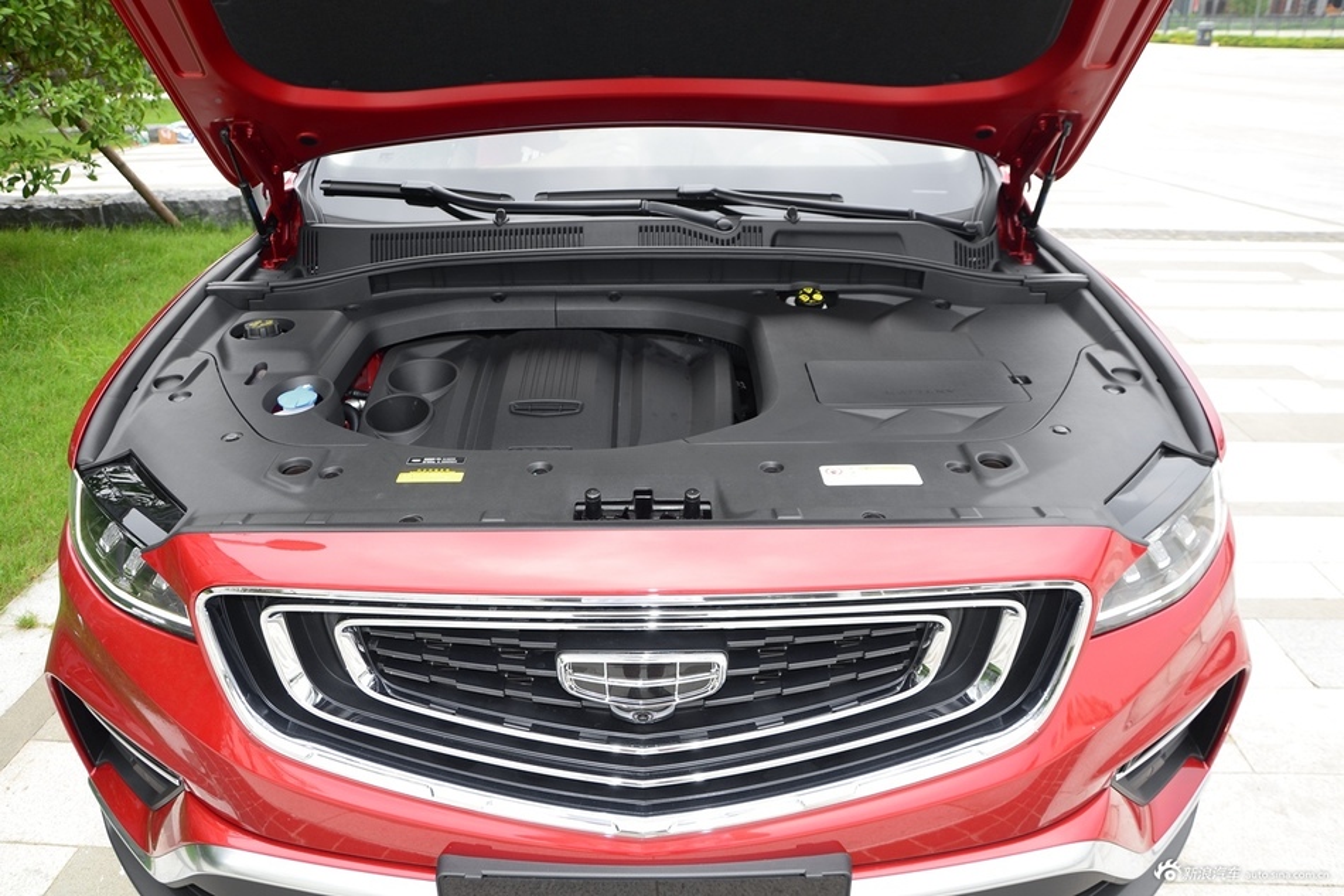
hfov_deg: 37.9
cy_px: 448
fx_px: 1960
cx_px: 672
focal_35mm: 52
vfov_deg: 25.7
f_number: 6.3
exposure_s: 1/80
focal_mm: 35
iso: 200
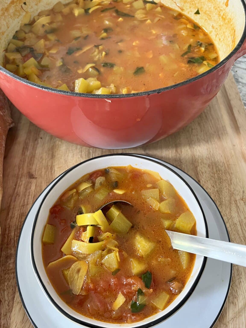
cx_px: 123
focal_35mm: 26
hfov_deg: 53.1
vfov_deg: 67.3
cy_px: 164
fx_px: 246
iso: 200
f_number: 1.5
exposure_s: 1/60
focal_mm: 5.7
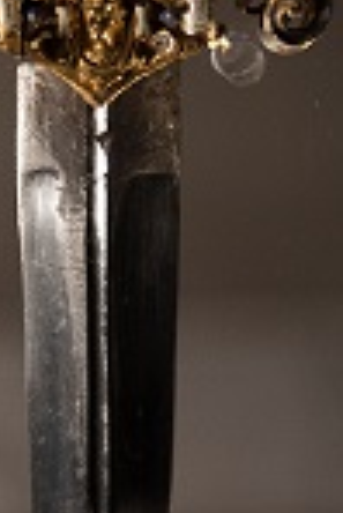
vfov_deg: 10.9
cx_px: 116
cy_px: 270
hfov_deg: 7.3
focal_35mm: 189
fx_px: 2695
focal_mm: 40
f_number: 2.8
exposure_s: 1/100
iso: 1600
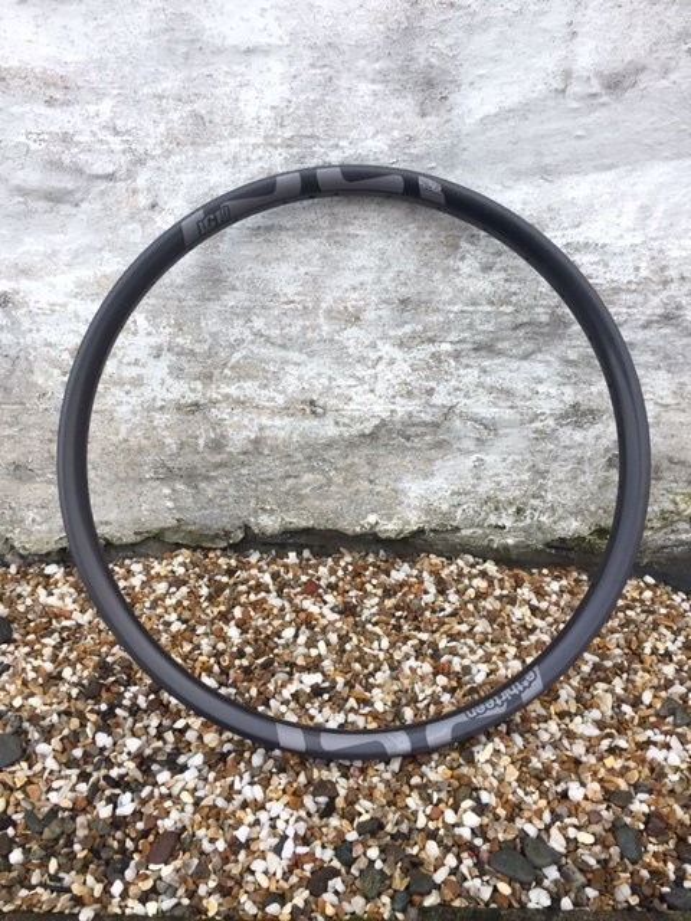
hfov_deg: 48.2
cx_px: 346
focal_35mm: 29
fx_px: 772
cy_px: 460
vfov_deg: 61.7
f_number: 2.2
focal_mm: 4.15
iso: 64
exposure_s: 1/33
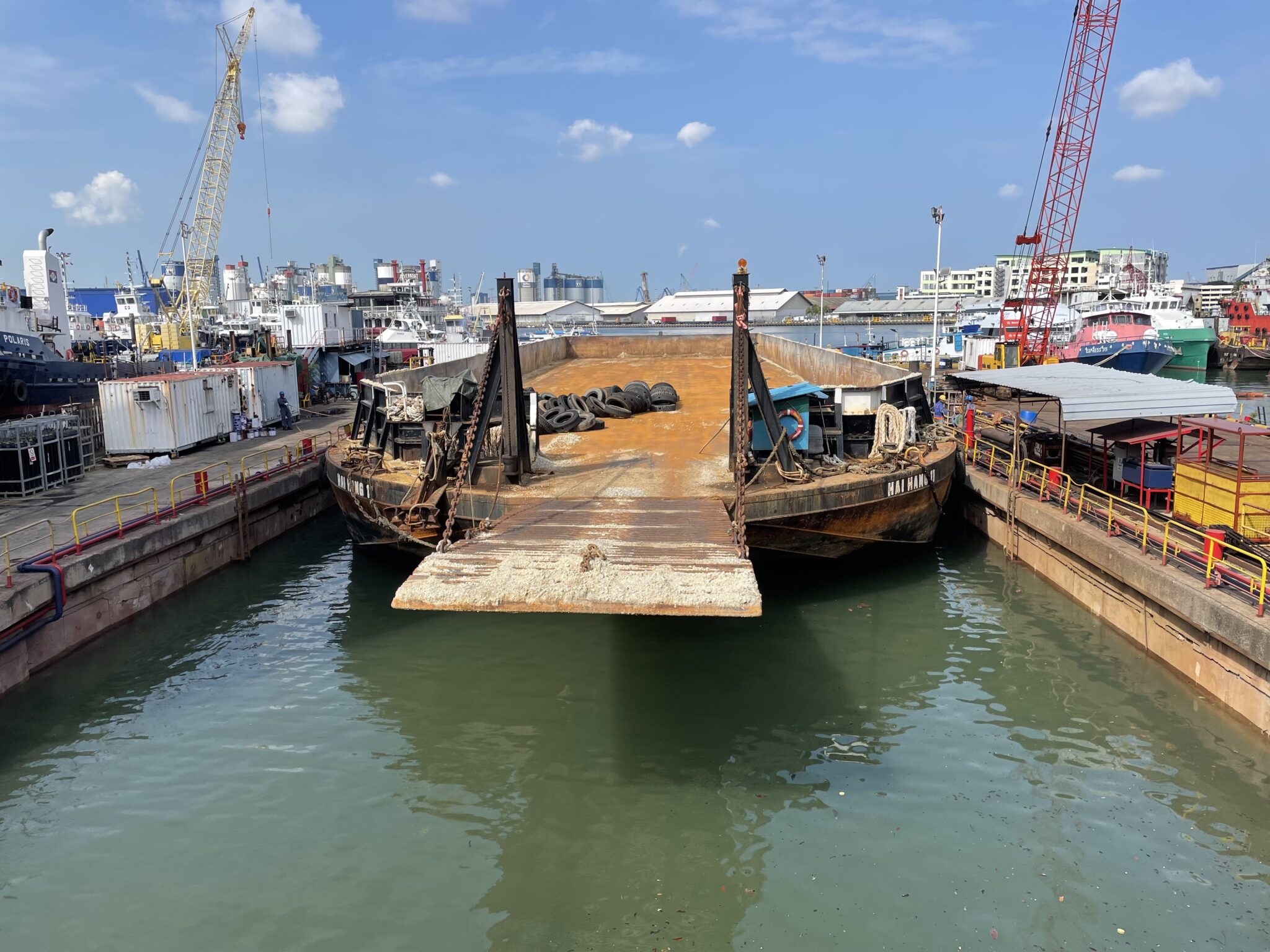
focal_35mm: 26
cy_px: 476
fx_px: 954
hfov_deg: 67.3
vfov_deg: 53.1
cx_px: 635
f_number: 1.6
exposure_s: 1/3125
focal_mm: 4.2
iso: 32
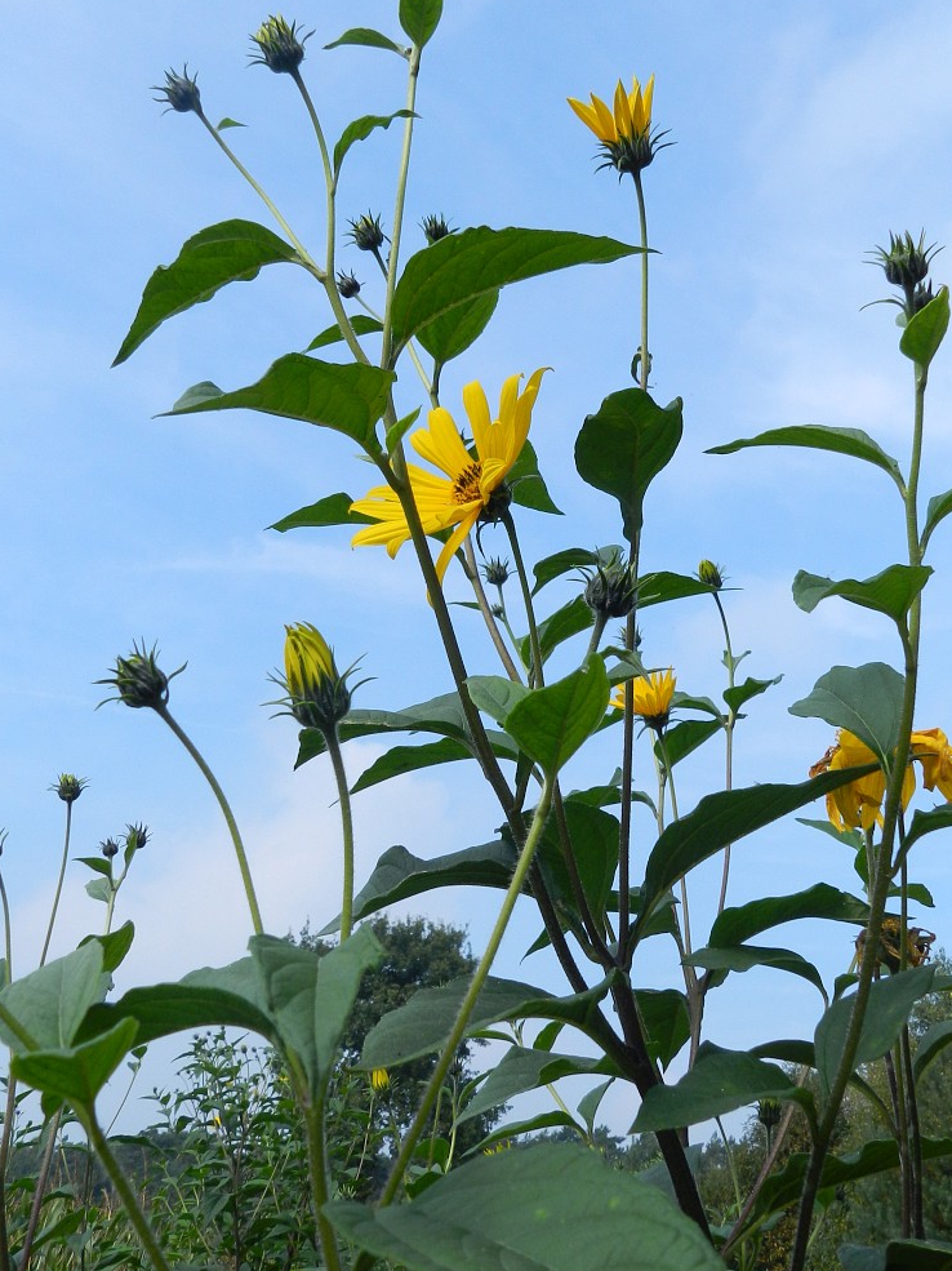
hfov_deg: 36.8
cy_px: 529
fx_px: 1431
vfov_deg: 47.7
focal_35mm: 39
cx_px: 528
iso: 160
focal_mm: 5.6
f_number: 4
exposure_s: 1/800
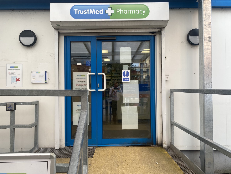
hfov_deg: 67.3
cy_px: 87
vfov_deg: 53.1
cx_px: 116
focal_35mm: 26
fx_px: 174
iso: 32
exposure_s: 1/415
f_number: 1.8
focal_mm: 4.25
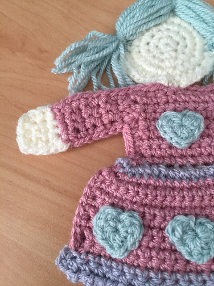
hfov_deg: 48.2
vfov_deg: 61.7
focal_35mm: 29
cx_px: 107
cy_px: 143
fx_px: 239
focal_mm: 4.15
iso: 32
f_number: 2.2
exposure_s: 1/33
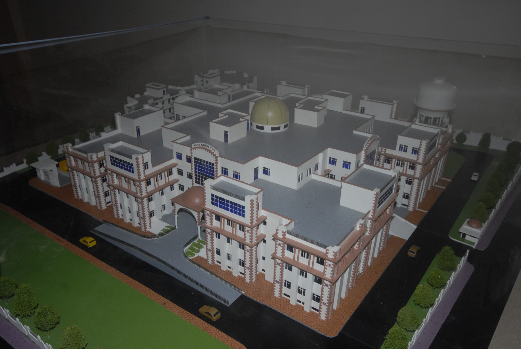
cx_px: 252
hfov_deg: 60.2
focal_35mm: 31
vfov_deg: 42.4
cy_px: 180
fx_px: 449
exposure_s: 1/60
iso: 400
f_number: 5.6
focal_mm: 20
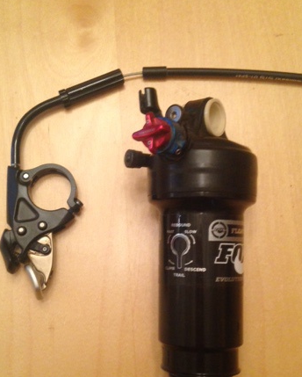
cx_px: 135
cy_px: 232
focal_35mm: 48
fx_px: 536
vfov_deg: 38.5
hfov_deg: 31.5
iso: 200
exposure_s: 1/20
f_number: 2.4
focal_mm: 4.12
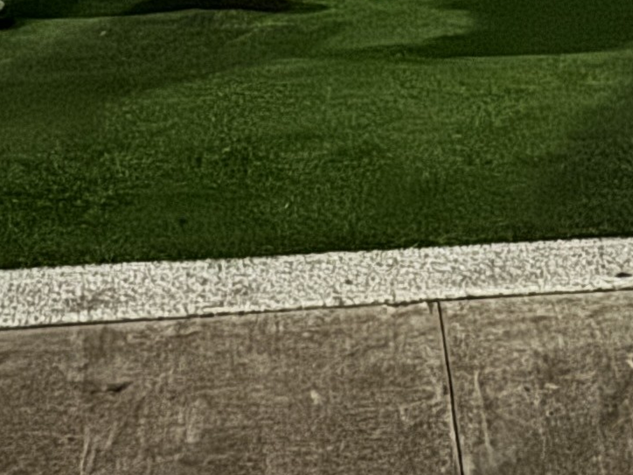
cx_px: 555
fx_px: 1426
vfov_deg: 17.7
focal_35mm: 78
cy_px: -143
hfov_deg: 24.4
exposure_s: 1/7
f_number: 2.2
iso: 2500
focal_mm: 2.22
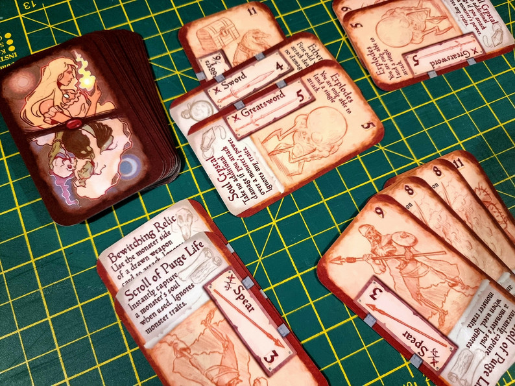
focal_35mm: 24
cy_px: 193
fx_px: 357
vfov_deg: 56.8
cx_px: 258
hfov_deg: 71.6
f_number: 1.8
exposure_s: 1/60.2
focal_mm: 6.7
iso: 800
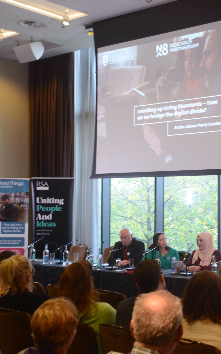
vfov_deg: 34.0
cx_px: 156
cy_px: 177
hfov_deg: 21.5
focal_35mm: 60
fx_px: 578
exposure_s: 1/30
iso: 800
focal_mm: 26
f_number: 4.5
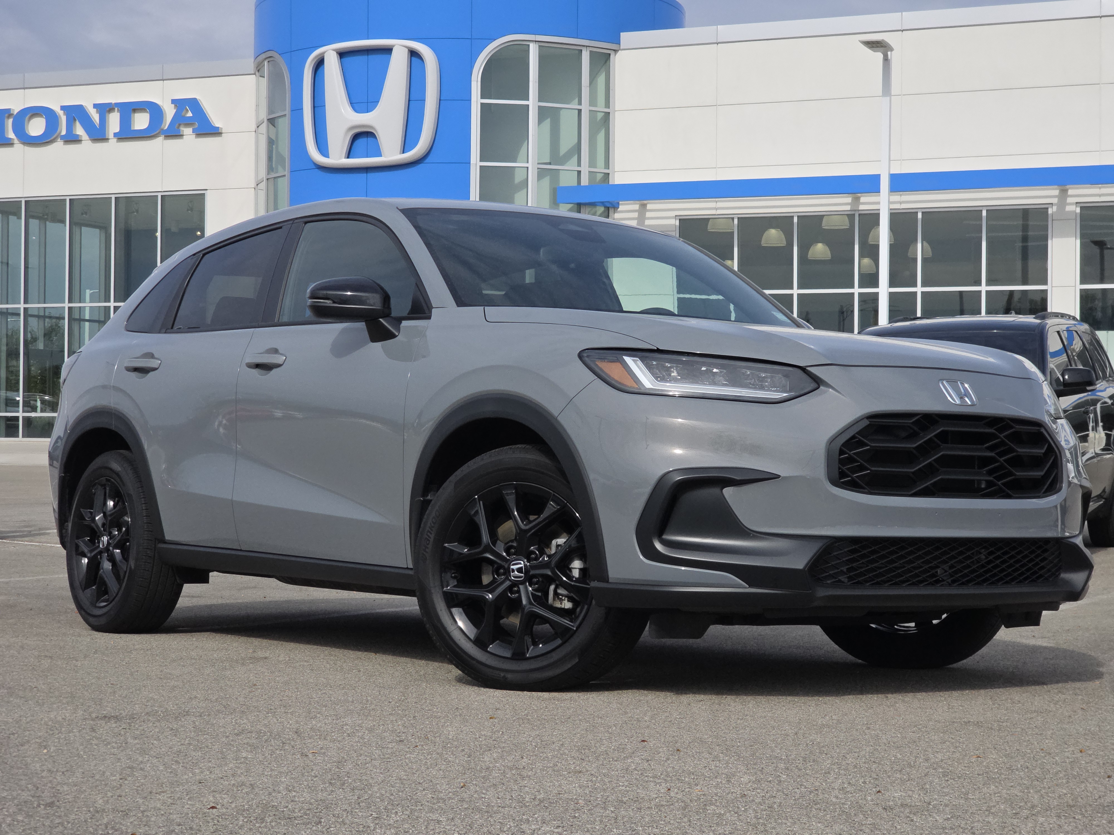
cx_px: 557
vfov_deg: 21.3
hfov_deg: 28.2
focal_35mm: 69
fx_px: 2221
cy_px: 418
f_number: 2.4
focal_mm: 7.9
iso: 50
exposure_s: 1/3143
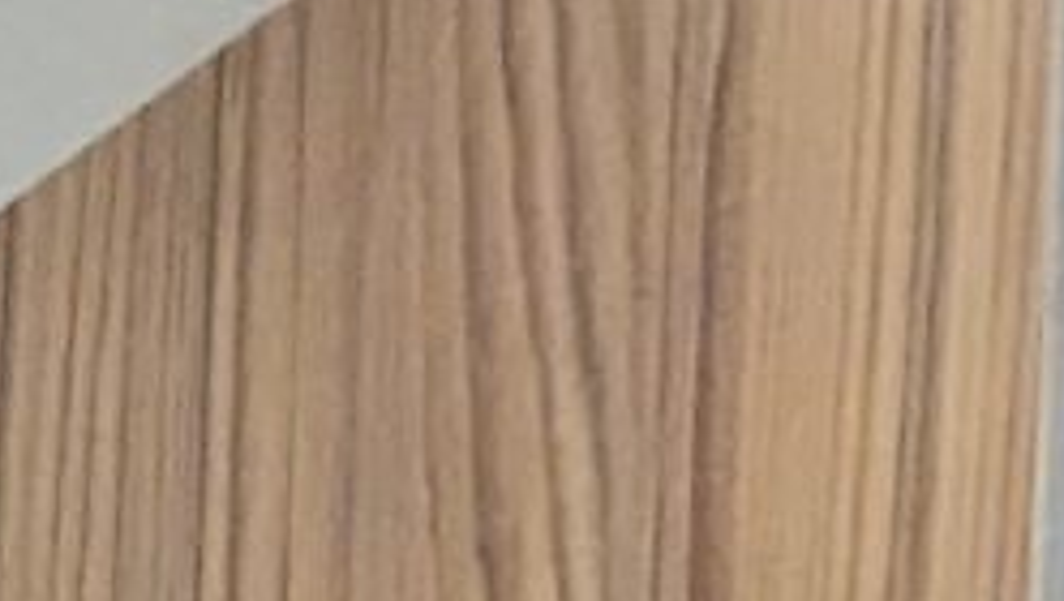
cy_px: 3911
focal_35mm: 270
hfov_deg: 6.9
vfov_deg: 3.7
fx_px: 7624
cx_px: -2510
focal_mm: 6.81
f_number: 1.85
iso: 776
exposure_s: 1/120
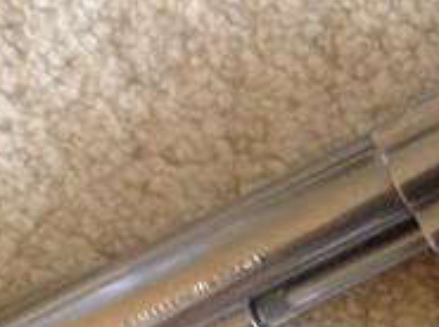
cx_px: 650
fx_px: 1532
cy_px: 204
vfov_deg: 12.2
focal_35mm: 121
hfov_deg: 15.2
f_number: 2.4
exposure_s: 1/15
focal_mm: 4.28
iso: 200
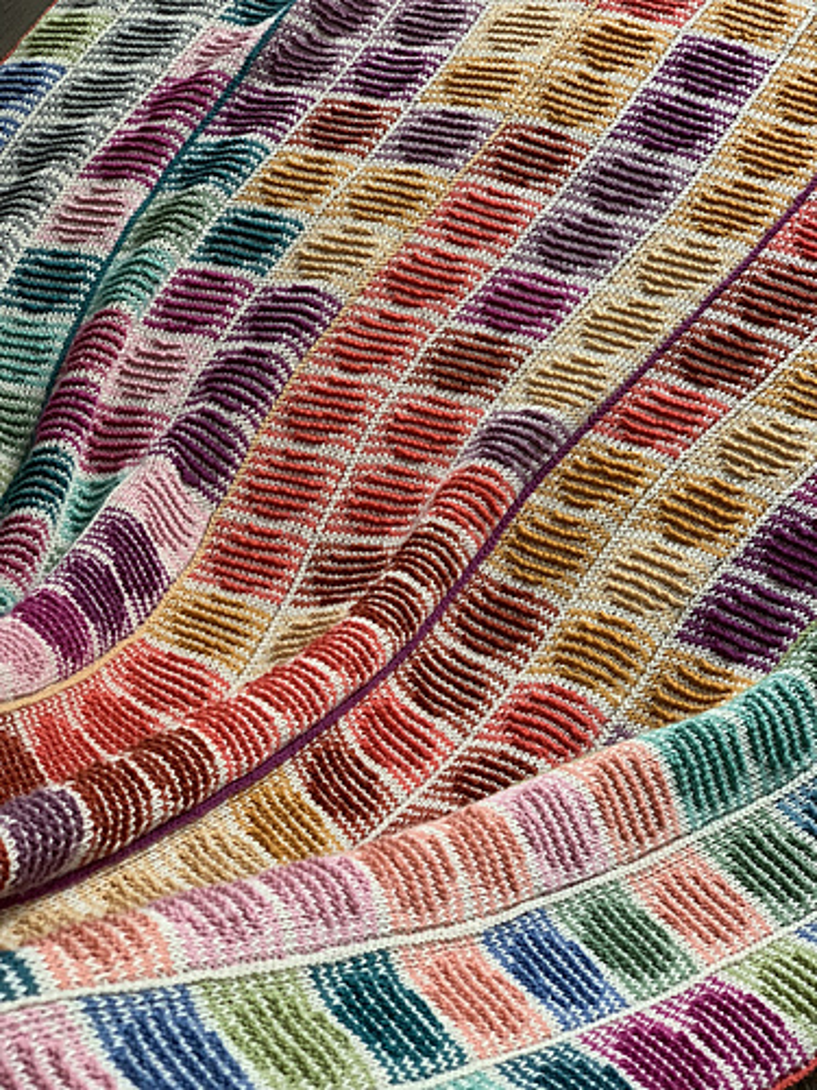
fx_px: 1636
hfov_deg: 28.0
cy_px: 545
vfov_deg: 36.8
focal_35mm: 52
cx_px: 408
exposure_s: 1/60
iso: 200
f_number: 2.4
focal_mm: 6
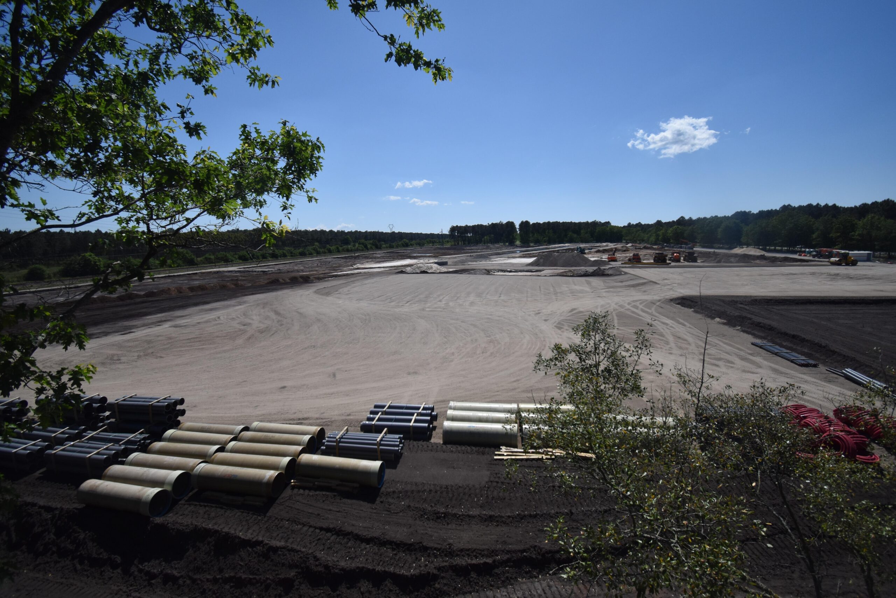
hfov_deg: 100.4
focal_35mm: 15
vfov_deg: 77.3
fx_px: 373
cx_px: 448
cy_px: 299
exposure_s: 1/4000
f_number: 5
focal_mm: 10
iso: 400
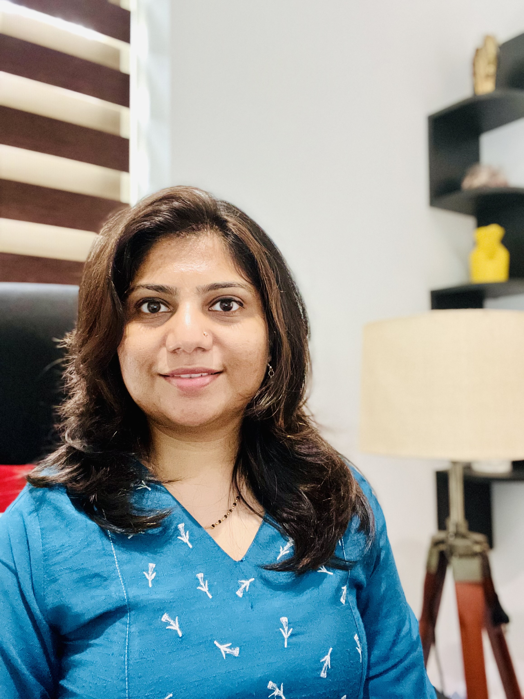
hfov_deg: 46.8
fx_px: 606
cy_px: 350
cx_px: 262
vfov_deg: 60.0
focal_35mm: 30
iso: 640
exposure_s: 1/15
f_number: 2.2
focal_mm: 2.71
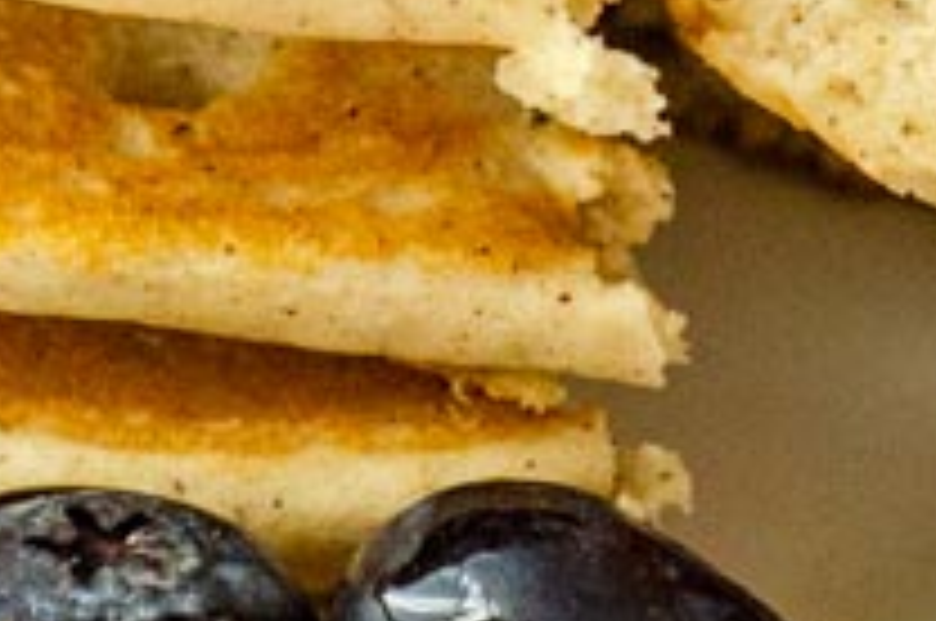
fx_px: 13499
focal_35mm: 520
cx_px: 324
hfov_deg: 4.0
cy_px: -637
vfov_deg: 2.6
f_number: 5.6
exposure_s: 1/80
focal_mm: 60
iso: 500
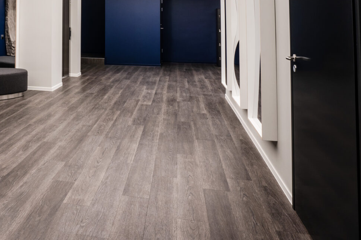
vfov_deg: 35.0
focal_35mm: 34
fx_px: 341
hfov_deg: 53.4
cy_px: -4
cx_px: 92
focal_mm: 16
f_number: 16
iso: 100
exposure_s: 1/13
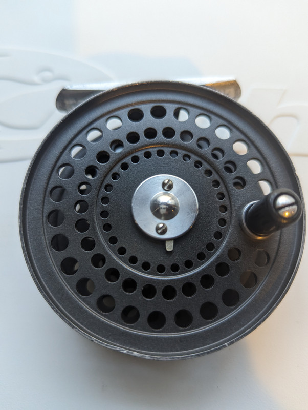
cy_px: 205
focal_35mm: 24
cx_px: 154
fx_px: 284
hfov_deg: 56.9
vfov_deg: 71.5
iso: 413
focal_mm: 6.81
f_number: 1.85
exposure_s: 1/102
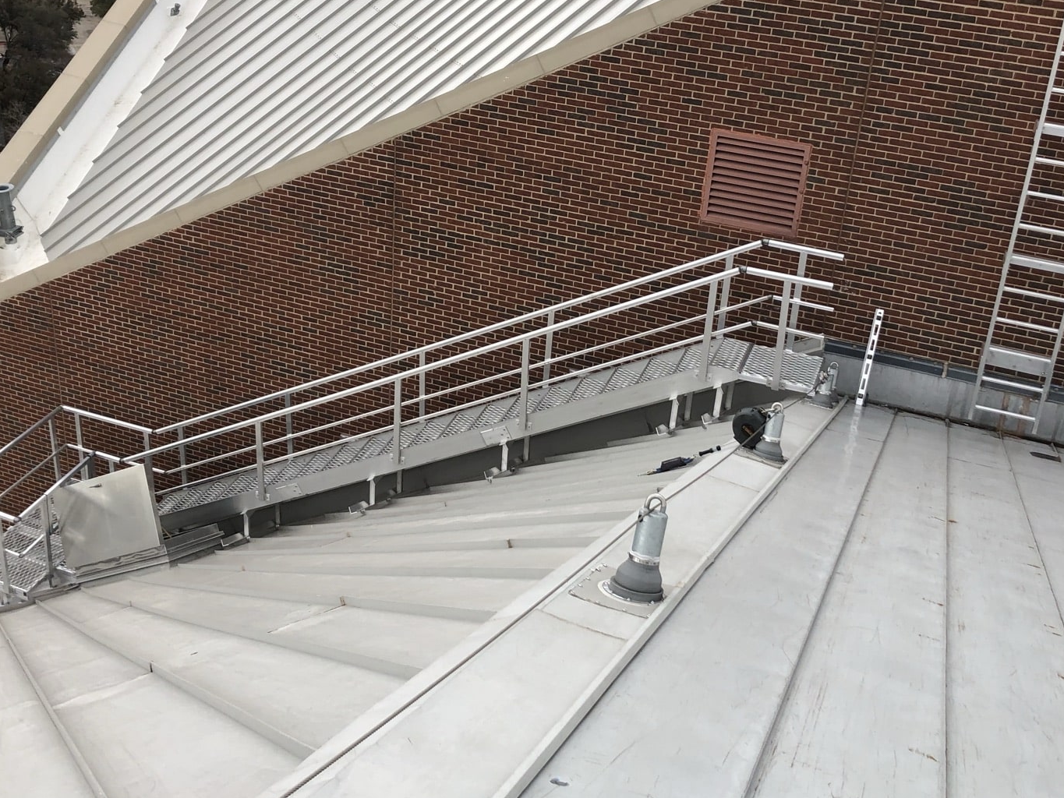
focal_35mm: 42
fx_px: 1291
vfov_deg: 34.2
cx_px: 547
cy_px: 295
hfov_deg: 44.8
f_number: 1.8
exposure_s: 1/186
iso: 20
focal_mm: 3.99
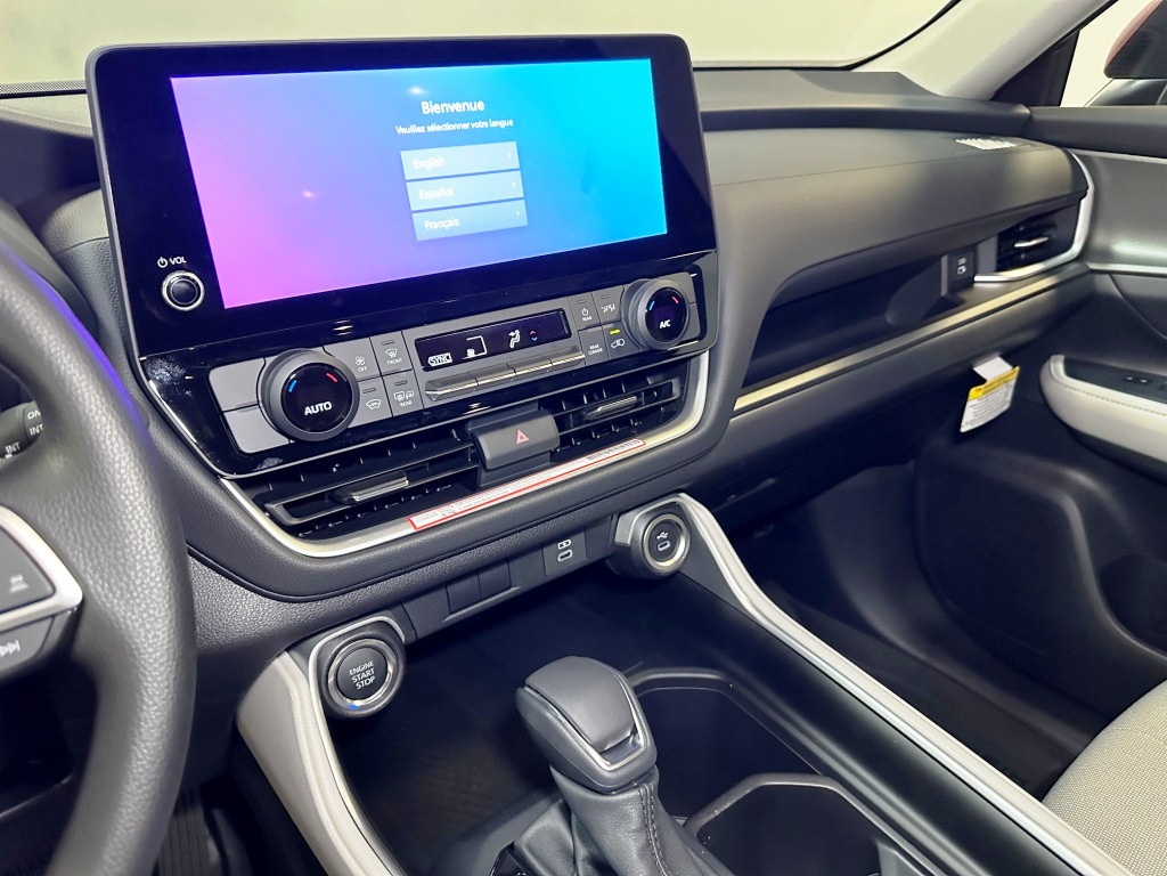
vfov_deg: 56.8
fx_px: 809
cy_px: 438
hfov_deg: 71.6
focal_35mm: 24
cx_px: 584
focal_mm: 6.86
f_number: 1.78
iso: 800
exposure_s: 1/60
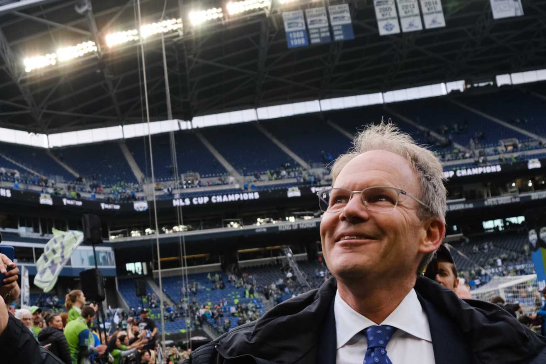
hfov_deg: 45.7
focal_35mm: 42
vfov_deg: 31.4
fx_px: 637
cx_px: 183
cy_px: 269
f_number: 4
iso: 1600
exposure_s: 1/1600
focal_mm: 18
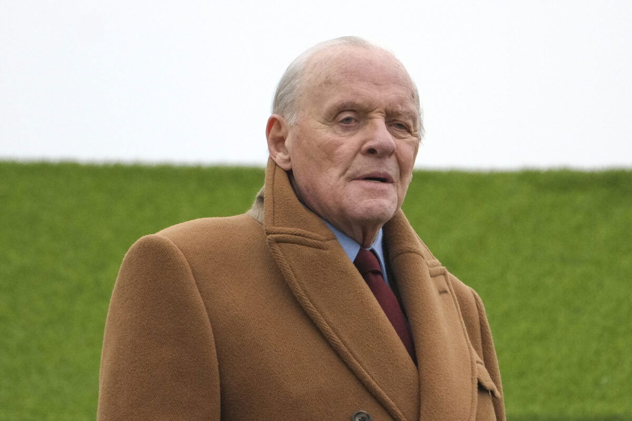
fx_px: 13166
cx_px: 316
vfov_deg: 1.8
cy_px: 210
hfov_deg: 2.7
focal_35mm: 750
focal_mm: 500
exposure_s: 1/640
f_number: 5.6
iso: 2500
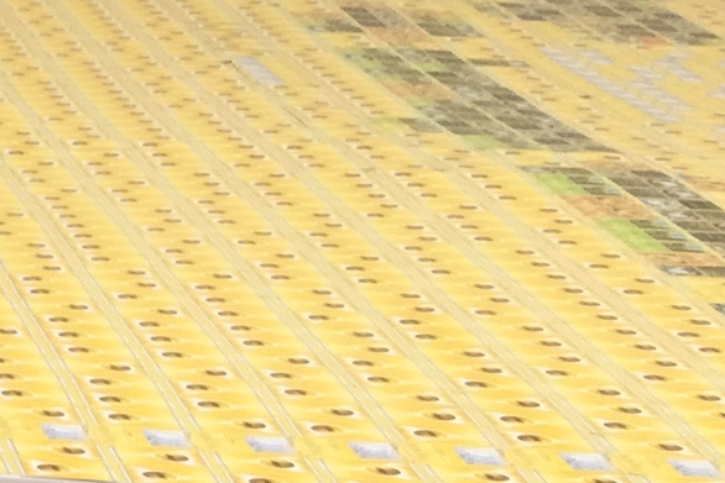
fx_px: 3384
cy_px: -64
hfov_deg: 9.9
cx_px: -1282
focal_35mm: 168
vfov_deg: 8.1
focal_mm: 4.15
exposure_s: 1/133
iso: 32
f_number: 2.2
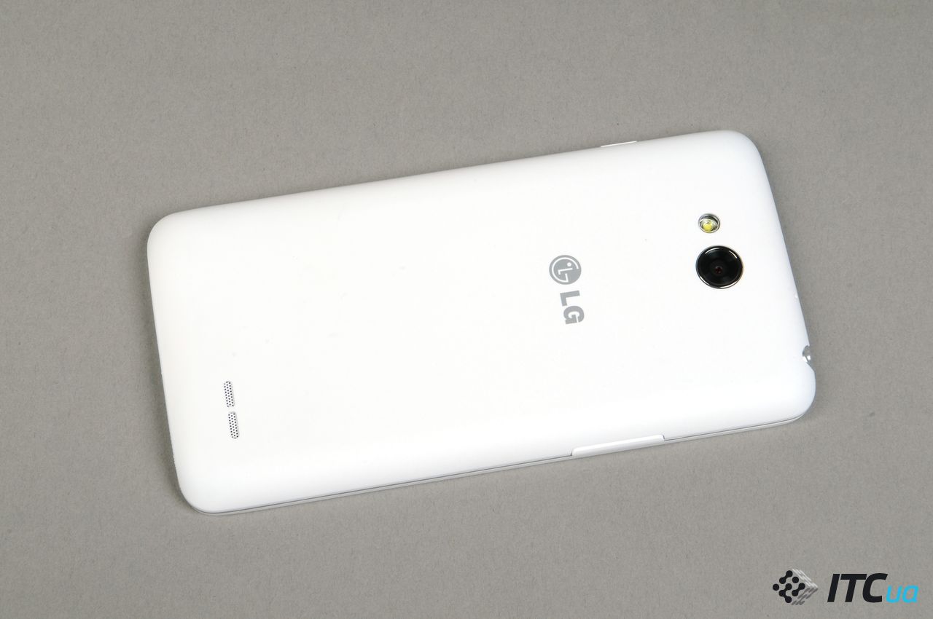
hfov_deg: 24.6
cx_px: 466
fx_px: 2135
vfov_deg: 16.5
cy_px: 310
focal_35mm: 82
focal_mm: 55
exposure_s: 1/100
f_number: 22
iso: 200
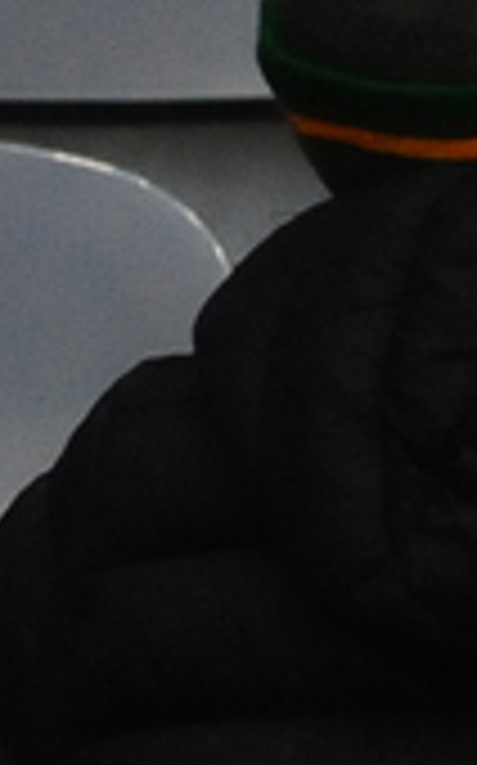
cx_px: 1858
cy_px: 230
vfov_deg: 1.7
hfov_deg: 1.0
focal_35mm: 1251
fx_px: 26058
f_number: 8
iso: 3200
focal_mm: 155
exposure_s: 1/250
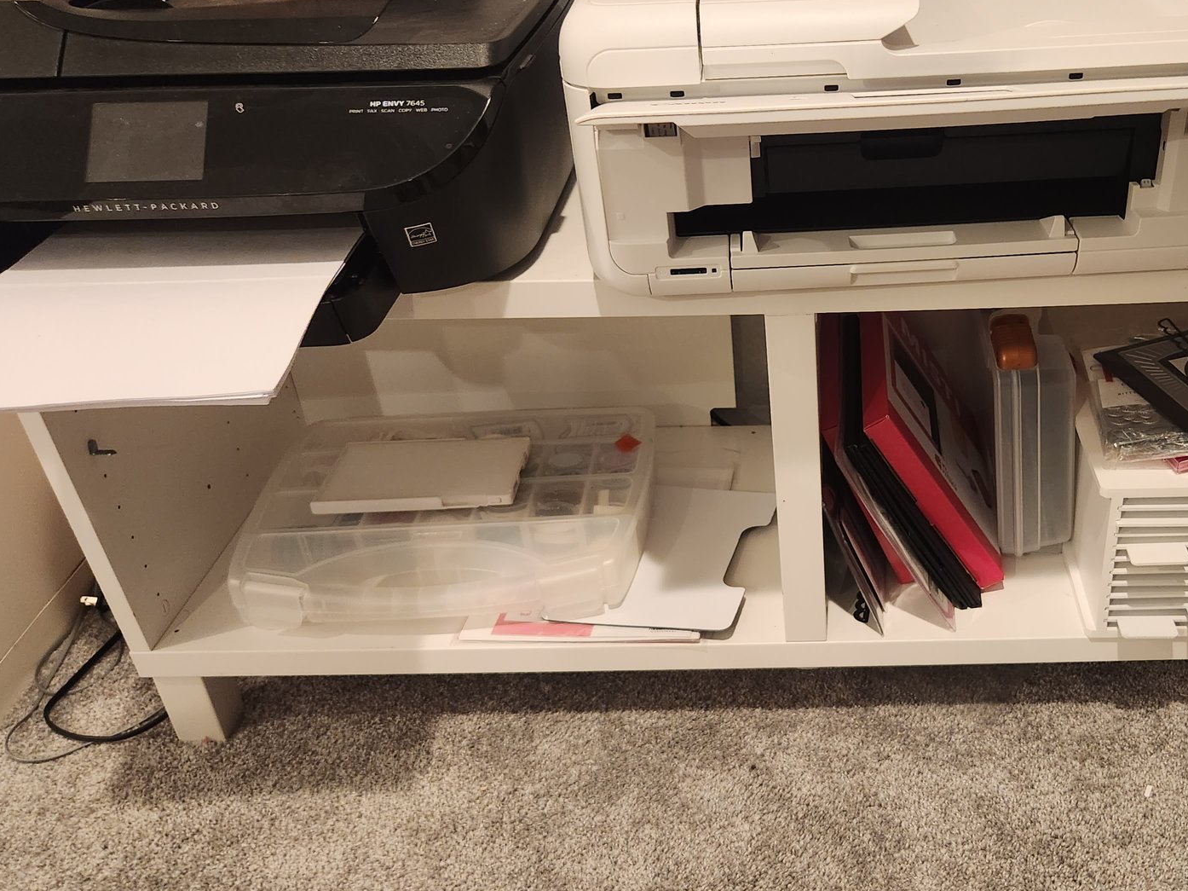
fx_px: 1132
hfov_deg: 53.9
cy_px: 440
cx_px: 822
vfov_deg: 42.9
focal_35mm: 33
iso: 640
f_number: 1.8
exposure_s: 1/120
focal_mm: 5.4
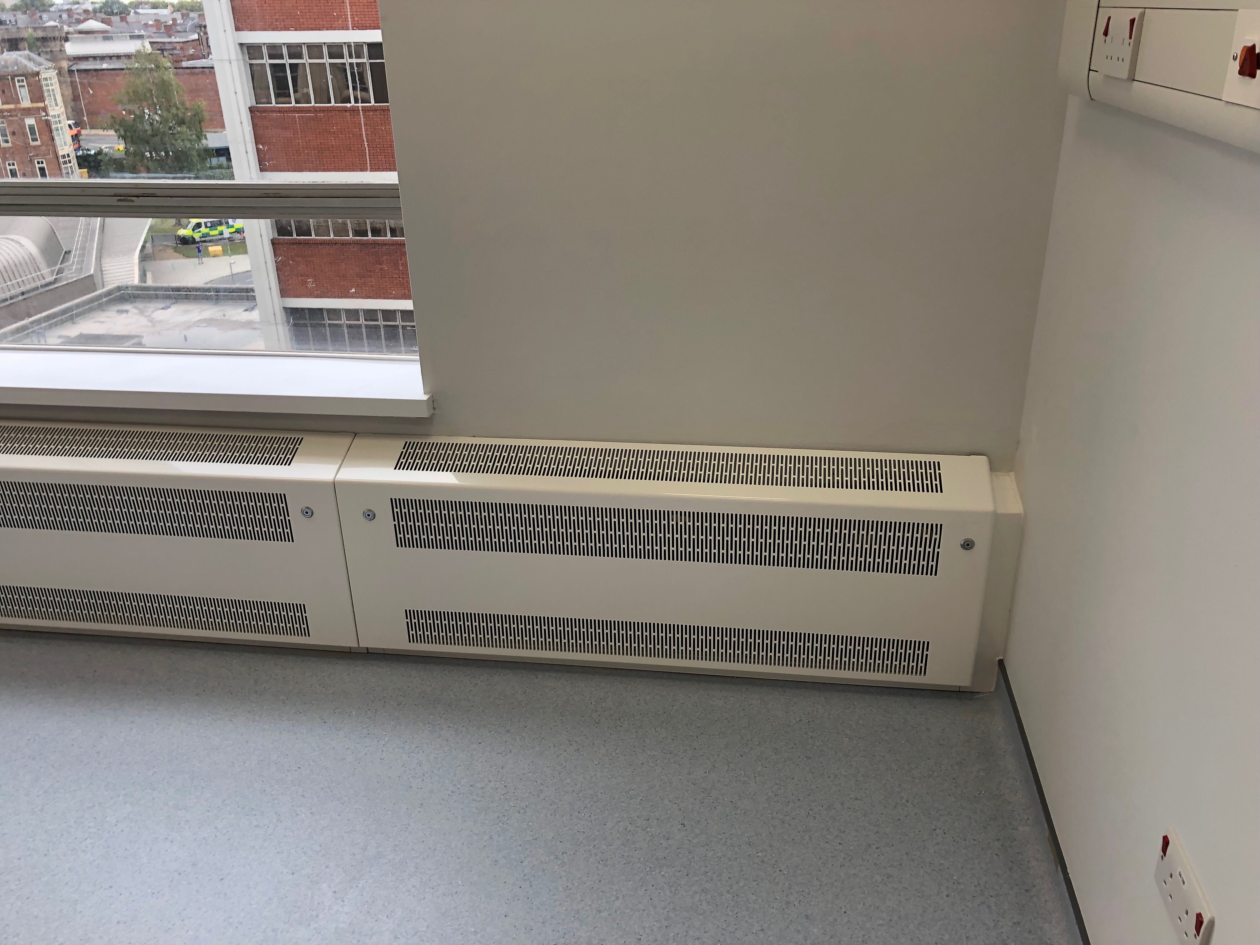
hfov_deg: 63.4
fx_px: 1019
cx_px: 630
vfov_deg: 49.7
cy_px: 472
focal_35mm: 28
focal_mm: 3.99
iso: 20
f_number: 1.8
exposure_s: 1/165
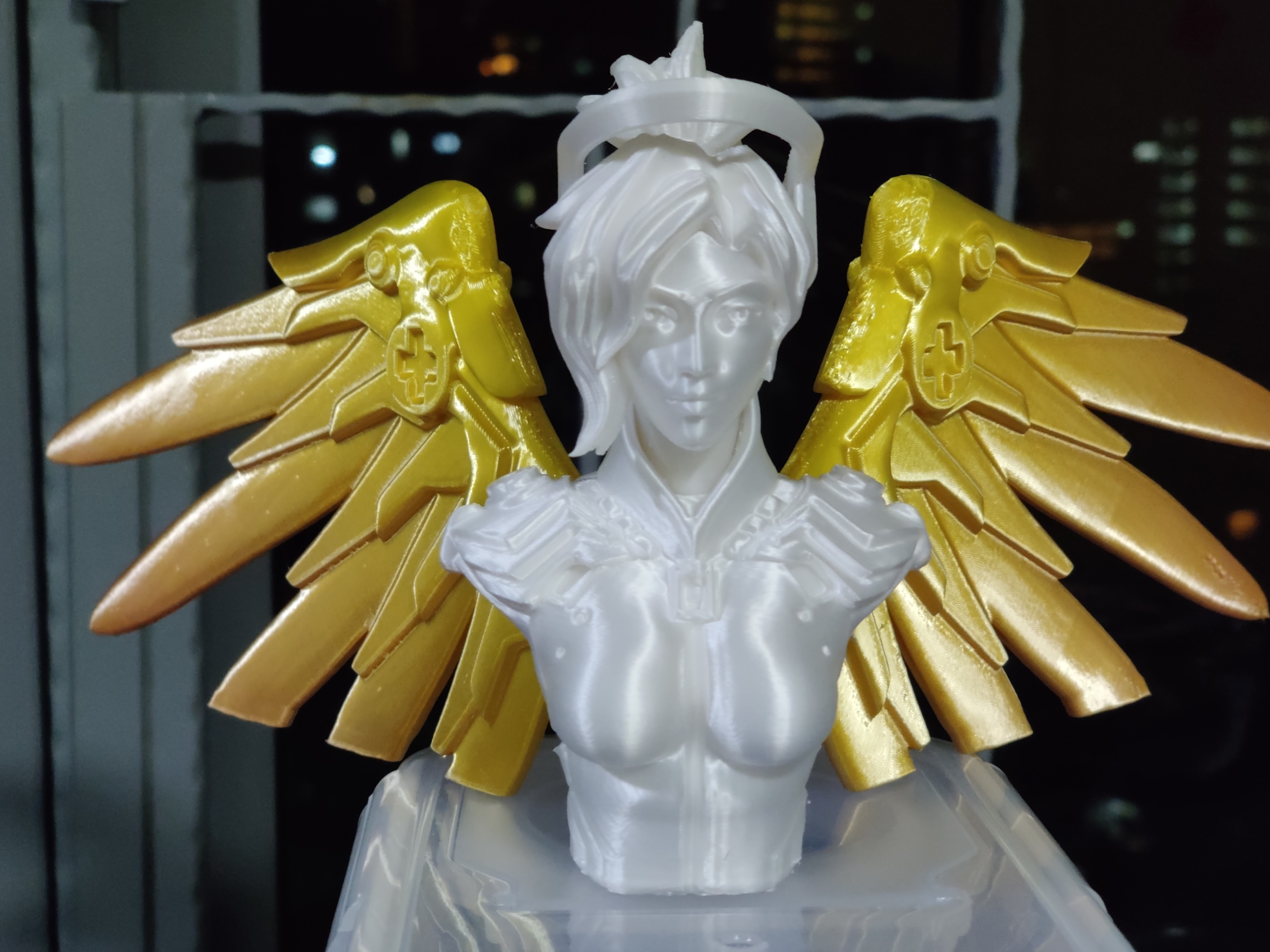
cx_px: 660
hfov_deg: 24.7
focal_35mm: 79
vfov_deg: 18.7
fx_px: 2898
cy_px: 482
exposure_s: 1/50
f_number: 2.44
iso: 3200
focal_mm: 6.95
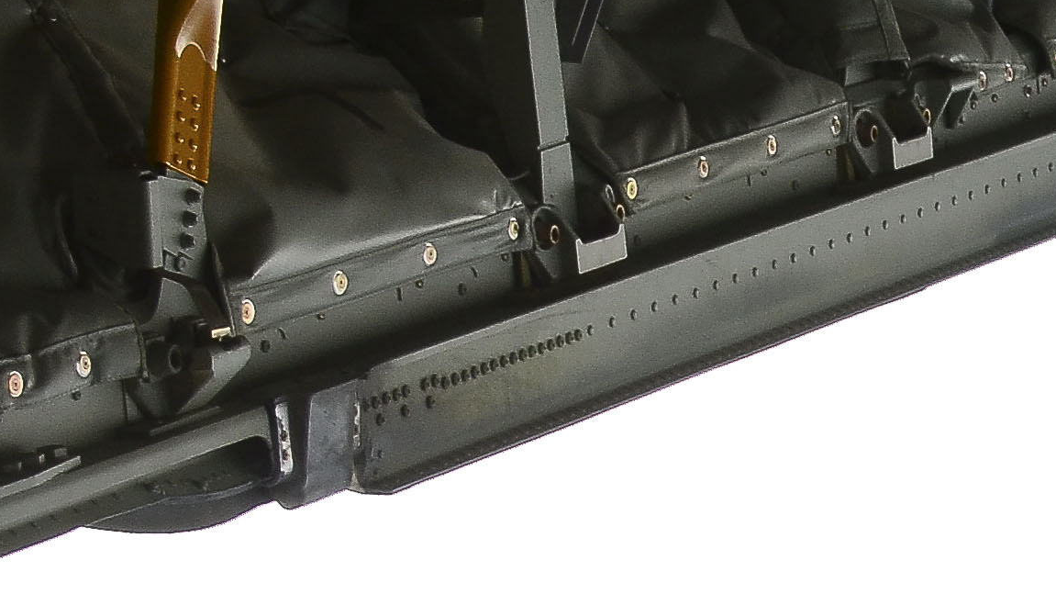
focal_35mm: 188
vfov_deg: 6.3
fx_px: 5263
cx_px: 2169
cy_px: 1164
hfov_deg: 10.5
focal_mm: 28
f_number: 11
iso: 320
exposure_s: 1/100
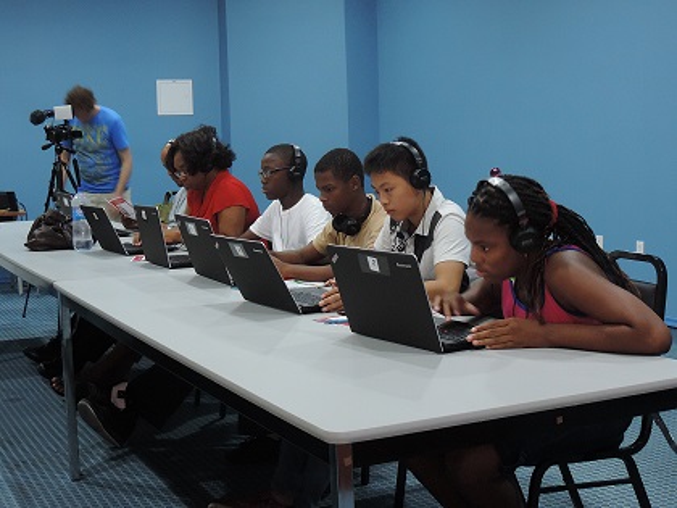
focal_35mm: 55
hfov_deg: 34.9
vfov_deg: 26.6
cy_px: 254
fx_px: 1076
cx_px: 338
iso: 720
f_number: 3.7
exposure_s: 1/15
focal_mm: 9.8
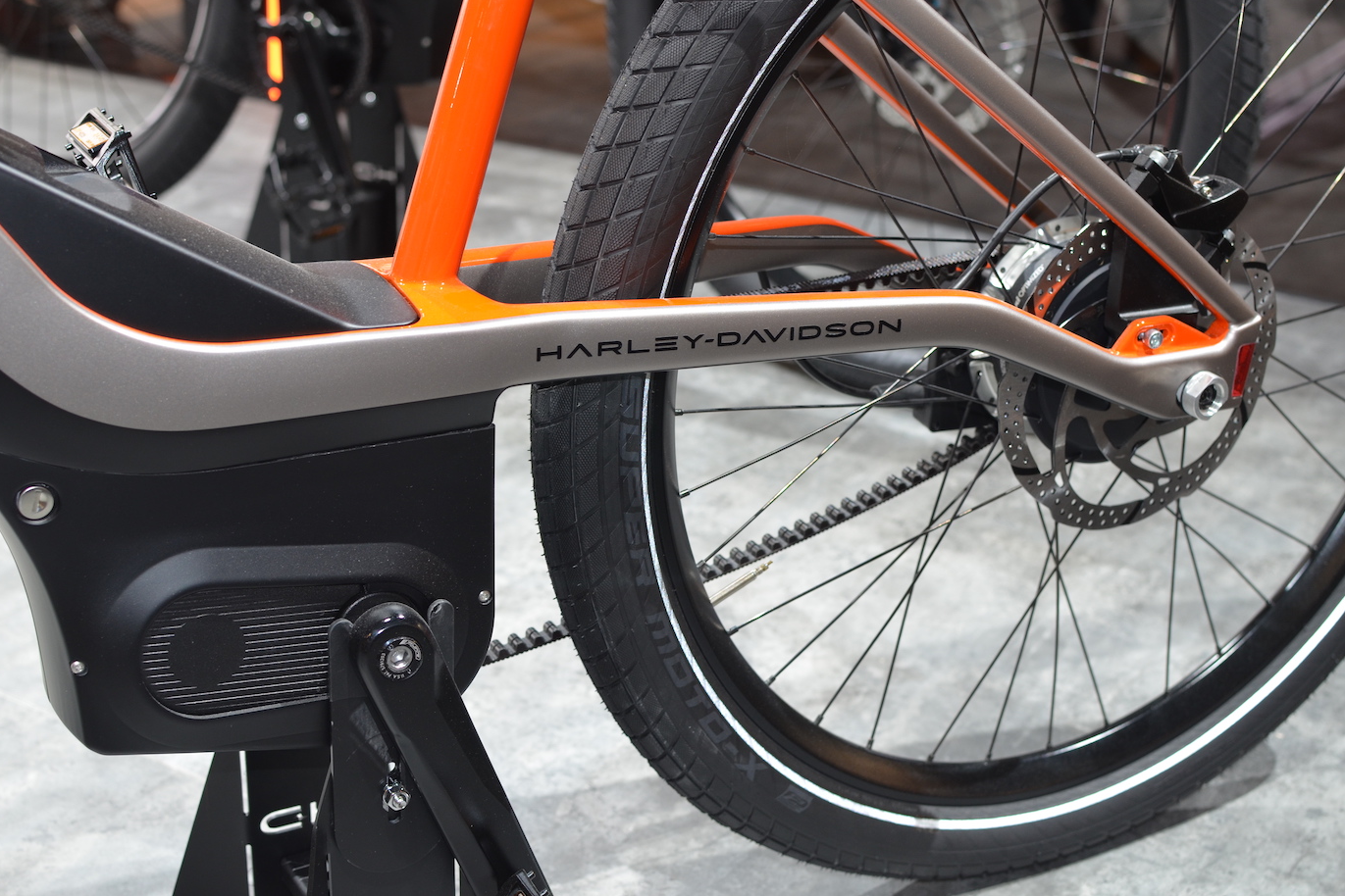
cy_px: 443
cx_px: 659
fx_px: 1999
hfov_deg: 37.2
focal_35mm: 54
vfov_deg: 25.3
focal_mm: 35
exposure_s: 1/60
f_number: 4
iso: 320
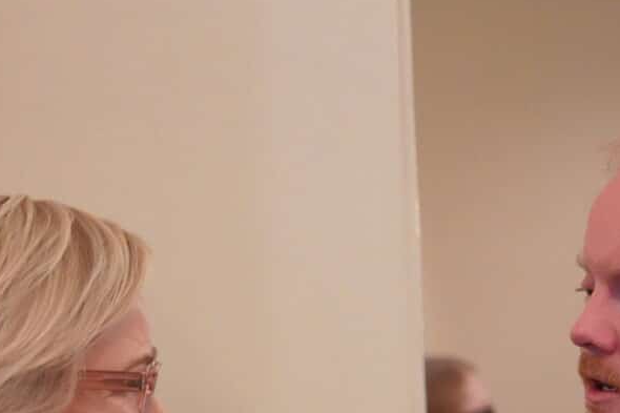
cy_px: 532
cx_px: 491
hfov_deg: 12.5
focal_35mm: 164
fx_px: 2823
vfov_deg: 8.3
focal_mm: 63
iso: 12800
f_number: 4
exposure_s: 1/160
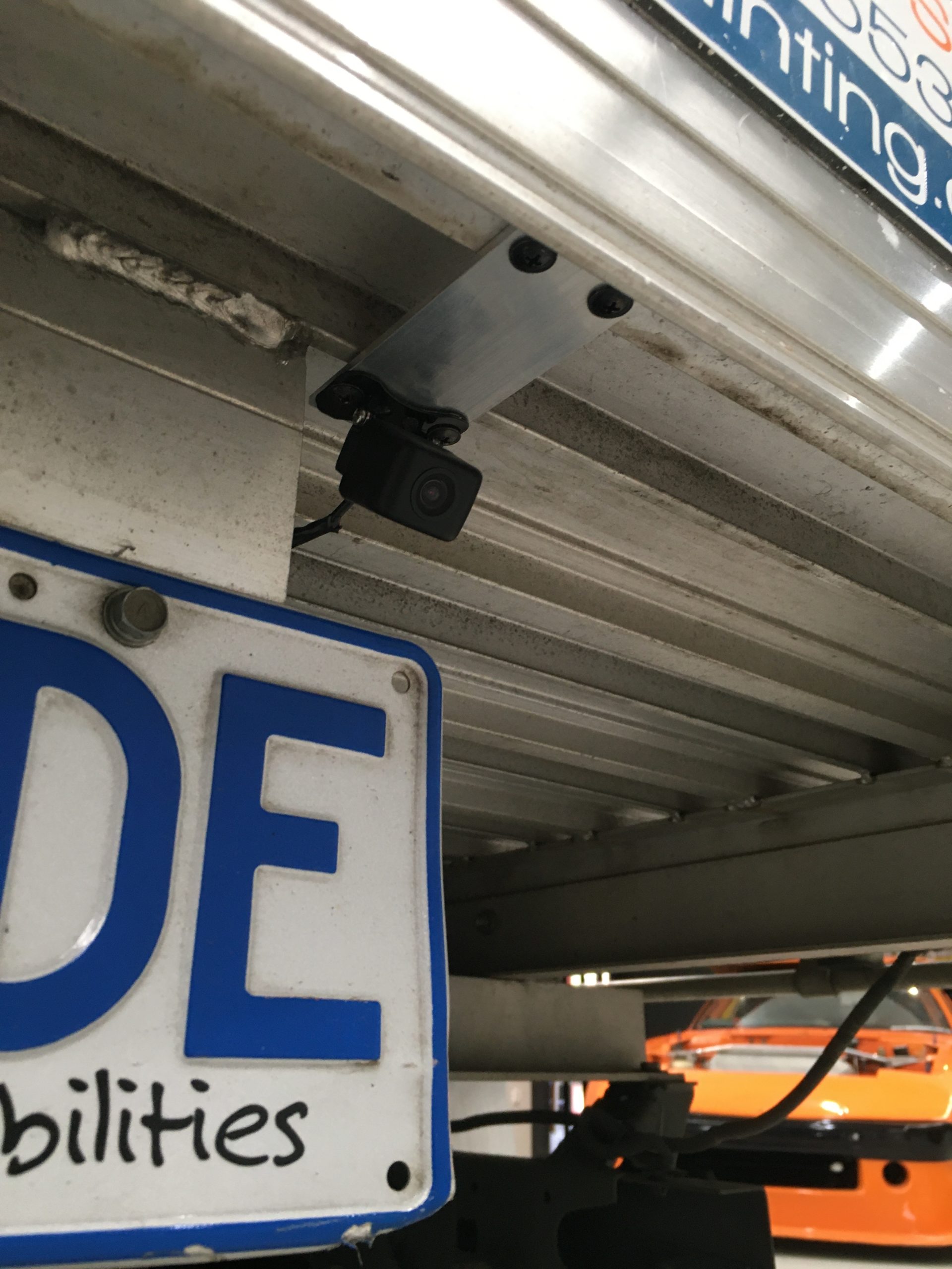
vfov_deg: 61.7
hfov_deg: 48.2
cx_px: 476
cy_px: 634
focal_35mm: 29
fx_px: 1063
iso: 64
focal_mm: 4.15
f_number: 2.2
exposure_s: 1/33
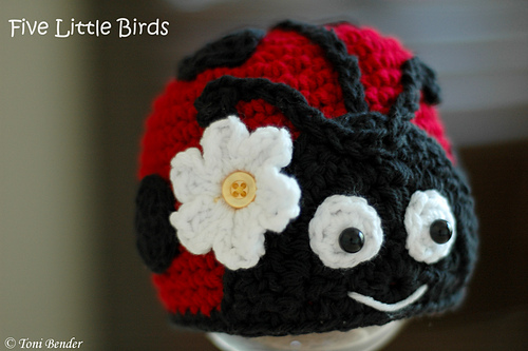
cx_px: 264
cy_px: 176
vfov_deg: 18.2
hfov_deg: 27.0
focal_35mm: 75
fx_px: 1100
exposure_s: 1/60
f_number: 1.8
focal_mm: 50
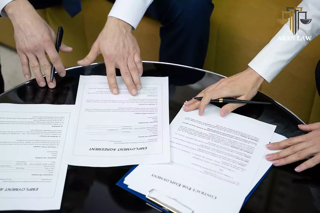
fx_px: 560
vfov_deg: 21.6
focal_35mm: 63
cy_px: 106
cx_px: 160
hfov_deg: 31.9
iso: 500
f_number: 3.5
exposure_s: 1/250
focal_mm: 63
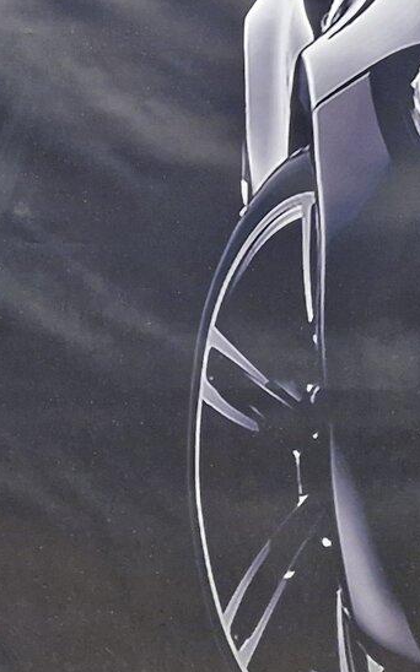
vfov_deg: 23.3
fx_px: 1632
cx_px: -664
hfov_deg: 11.5
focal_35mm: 89
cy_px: 269
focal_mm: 5.54
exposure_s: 1/50
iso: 800
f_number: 1.8
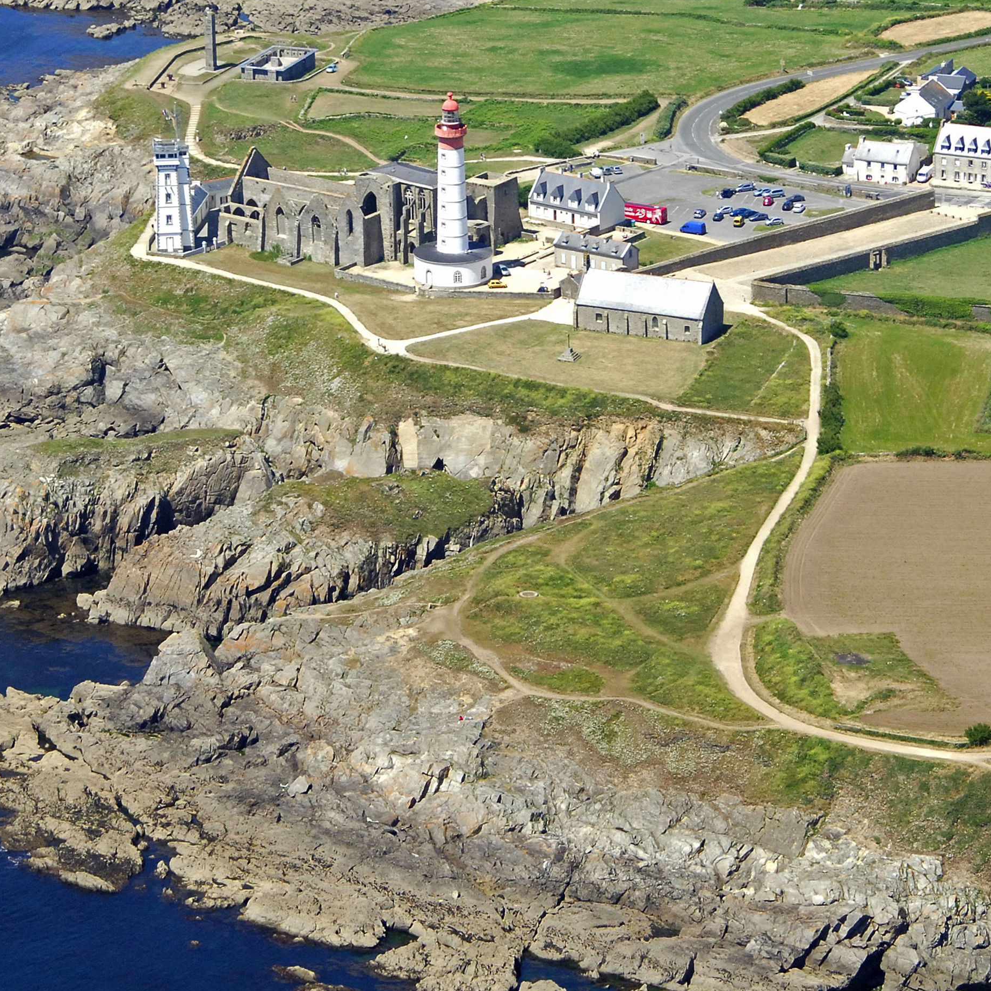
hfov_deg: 11.8
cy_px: 227
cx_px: 410
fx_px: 4794
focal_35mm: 148
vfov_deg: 11.8
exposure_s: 1/1000
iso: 400
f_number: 7.1
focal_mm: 50
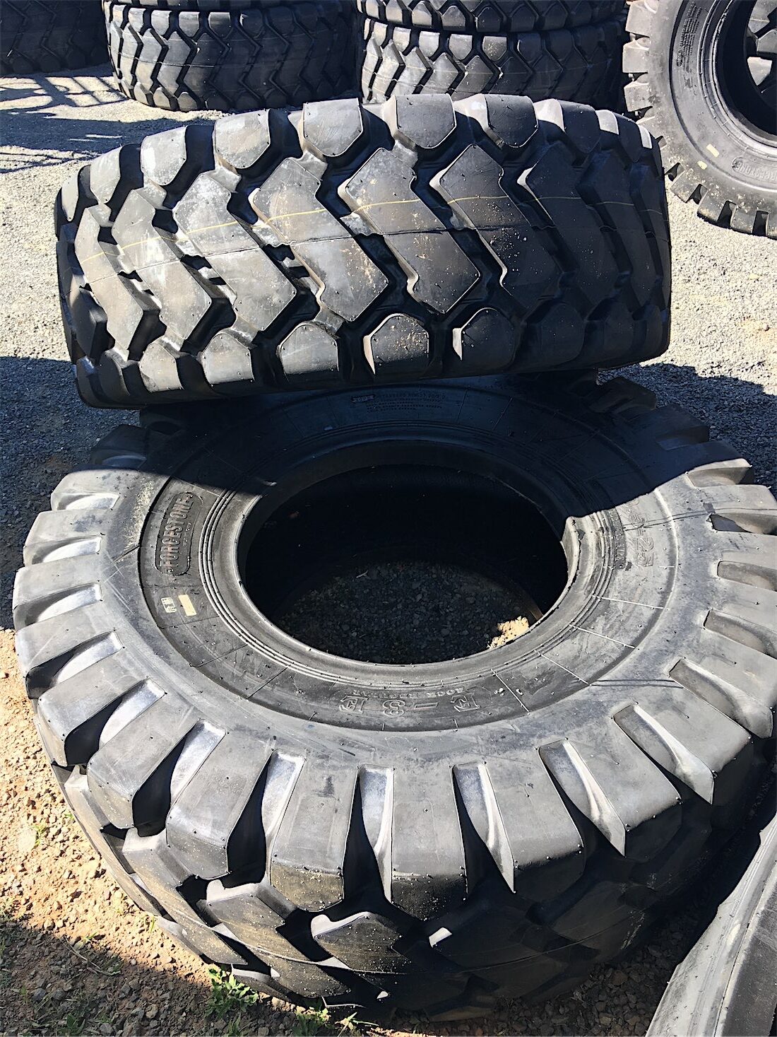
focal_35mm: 29
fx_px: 868
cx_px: 388
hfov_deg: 48.2
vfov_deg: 61.7
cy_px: 518
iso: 25
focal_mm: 4.15
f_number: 2.2
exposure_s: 1/166
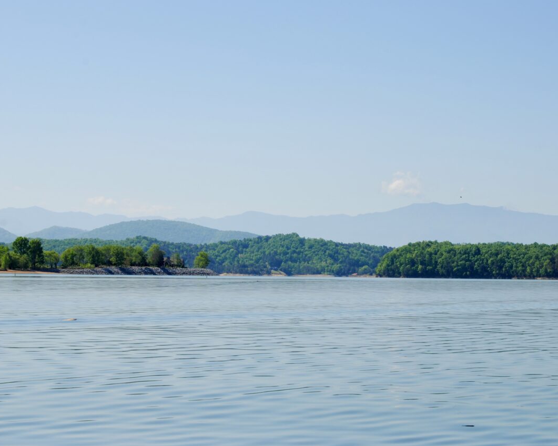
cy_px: 224
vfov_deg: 16.4
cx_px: 265
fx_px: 1545
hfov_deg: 20.5
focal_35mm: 94
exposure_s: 1/320
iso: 100
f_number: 9
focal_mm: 55
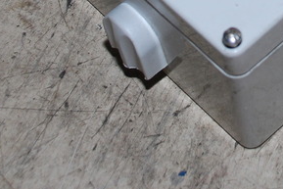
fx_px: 1296
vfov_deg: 8.1
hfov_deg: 12.3
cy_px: -127
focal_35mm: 165
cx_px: 288
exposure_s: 1/60
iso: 200
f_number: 5
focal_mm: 31
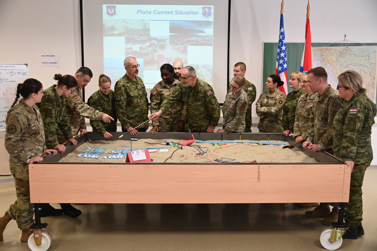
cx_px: 188
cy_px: 126
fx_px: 356
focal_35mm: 34
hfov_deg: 55.8
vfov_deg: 38.9
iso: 400
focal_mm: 34
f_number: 4
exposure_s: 1/40
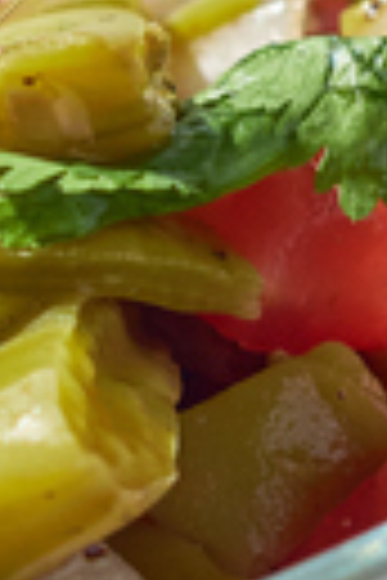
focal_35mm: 513
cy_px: 335
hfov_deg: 2.7
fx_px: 8271
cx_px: 302
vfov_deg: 4.0
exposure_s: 1/160
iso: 100
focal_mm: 50
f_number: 5.6
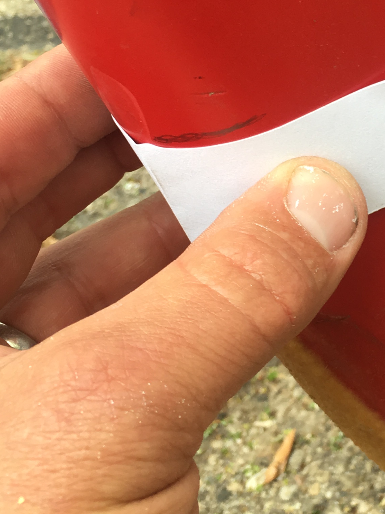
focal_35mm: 77
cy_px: 151
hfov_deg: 18.6
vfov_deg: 25.1
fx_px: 1142
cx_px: 389
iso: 25
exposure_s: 1/120
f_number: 2.2
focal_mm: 4.15
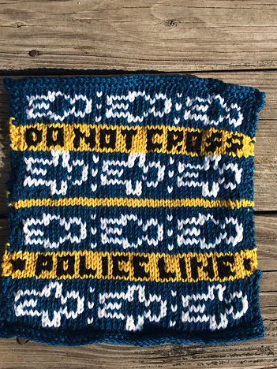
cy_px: 195
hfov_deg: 45.4
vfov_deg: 58.3
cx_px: 132
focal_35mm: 31
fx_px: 331
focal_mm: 4.15
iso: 32
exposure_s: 1/855
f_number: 2.2
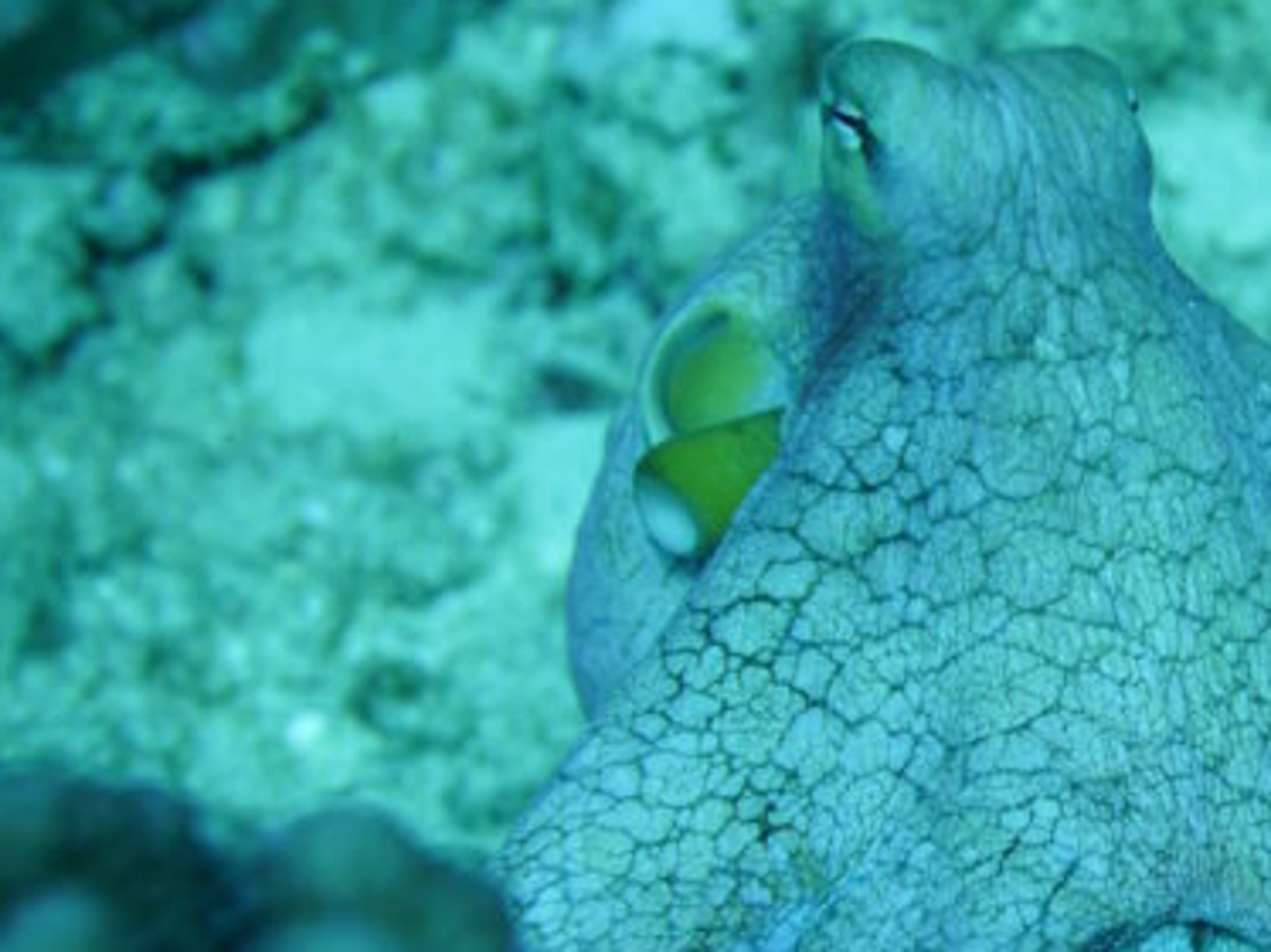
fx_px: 3633
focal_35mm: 99
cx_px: 1169
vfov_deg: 14.9
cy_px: 665
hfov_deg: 19.4
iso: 100
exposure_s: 1/200
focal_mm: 55
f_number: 4.5
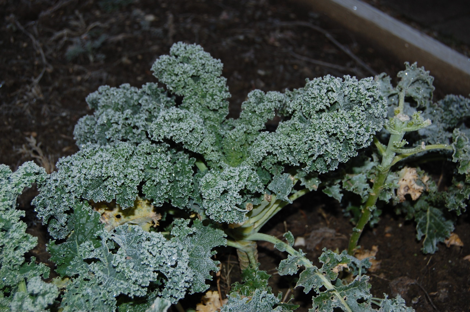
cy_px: 156
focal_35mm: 48
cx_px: 235
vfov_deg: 28.0
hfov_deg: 41.1
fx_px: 626
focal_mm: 32
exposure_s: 1/125
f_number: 5.6
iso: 200
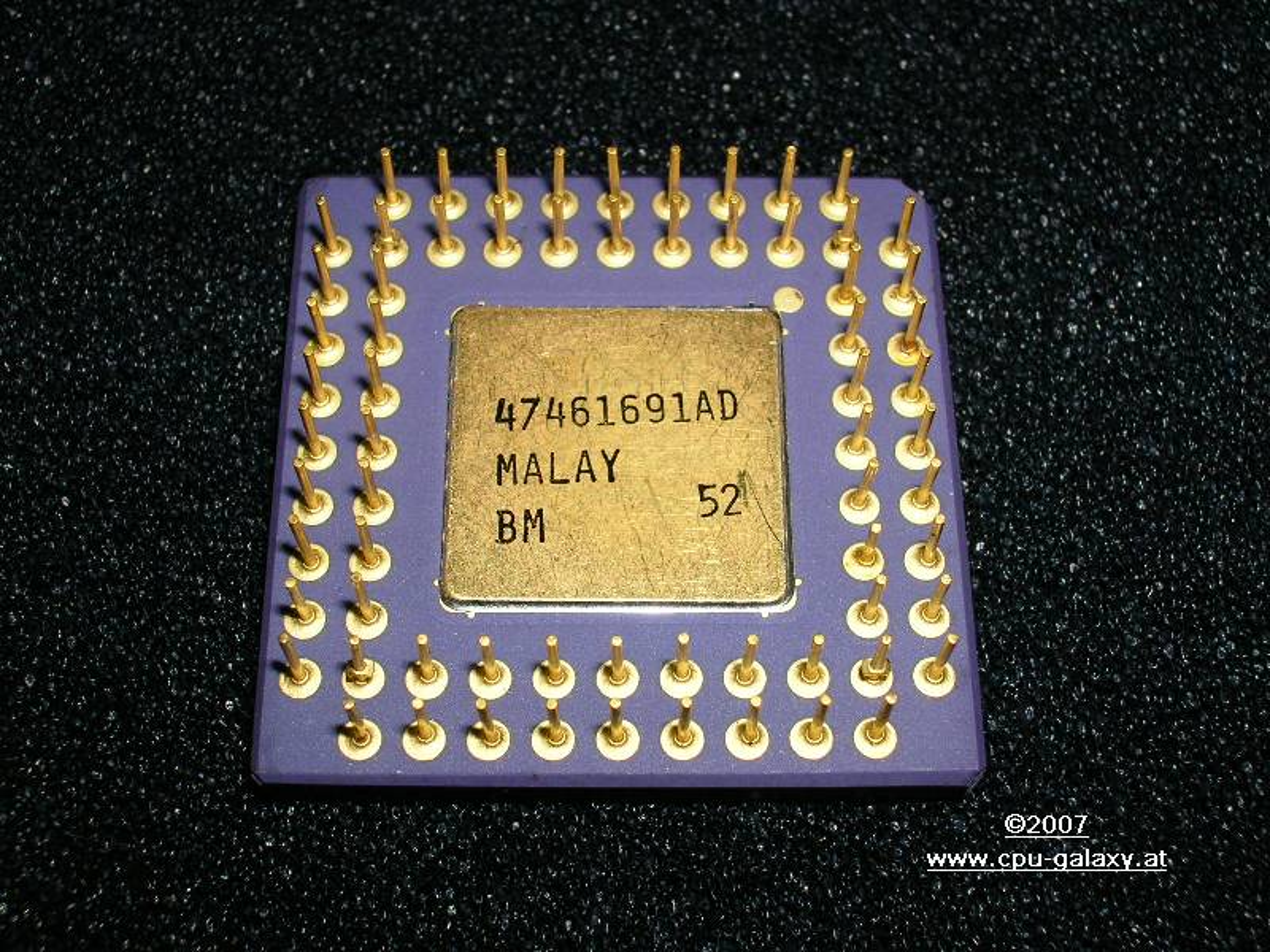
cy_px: 476
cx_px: 635
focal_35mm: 50
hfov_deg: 38.2
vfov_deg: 29.1
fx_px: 1834
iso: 50
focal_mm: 8.4
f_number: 5.6
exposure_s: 1/60.1
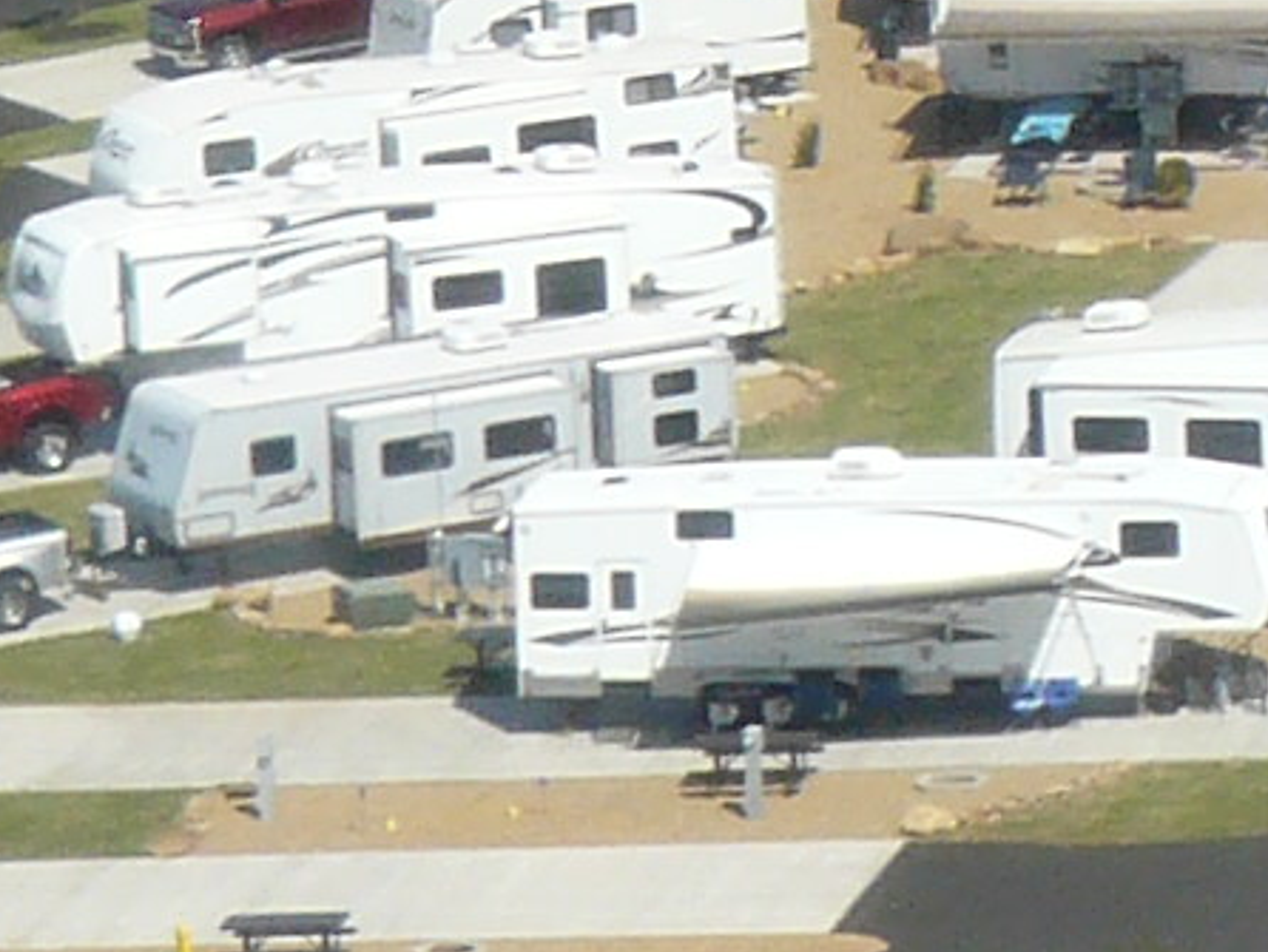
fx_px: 25728
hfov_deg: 2.8
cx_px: 1979
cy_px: -1316
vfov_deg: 2.1
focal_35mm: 702
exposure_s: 1/400
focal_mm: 16.9
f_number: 6.3
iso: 100
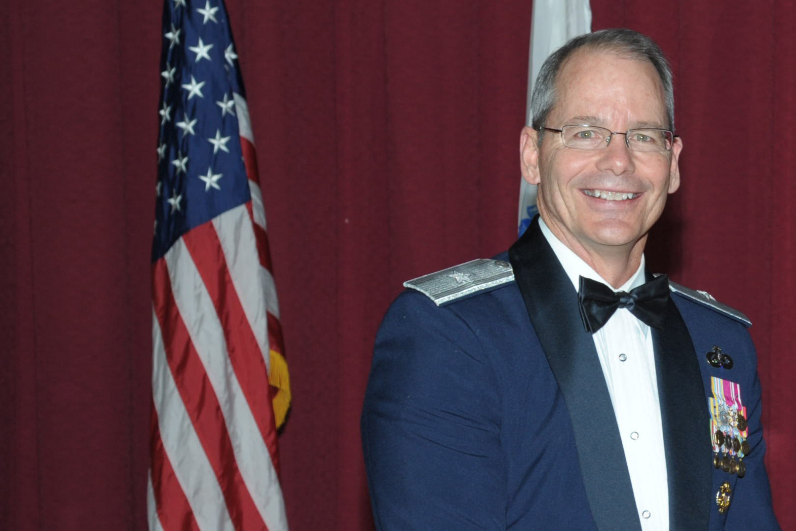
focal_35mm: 145
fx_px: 3206
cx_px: 1001
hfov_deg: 13.7
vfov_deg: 9.4
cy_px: 413
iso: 320
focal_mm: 55
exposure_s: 1/125
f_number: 5.6
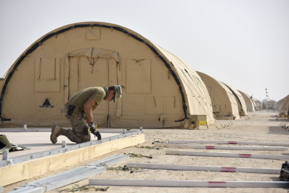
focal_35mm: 95
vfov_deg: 14.4
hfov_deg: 21.5
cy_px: 96
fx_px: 763
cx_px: 144
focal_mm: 95
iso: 160
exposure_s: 1/1600
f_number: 5.6
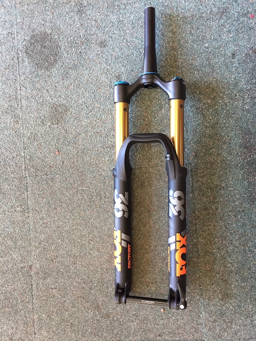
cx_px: 128
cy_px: 170
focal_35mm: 29
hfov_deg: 48.2
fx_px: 286
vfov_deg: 61.7
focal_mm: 4.15
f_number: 2.2
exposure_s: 1/30
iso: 100
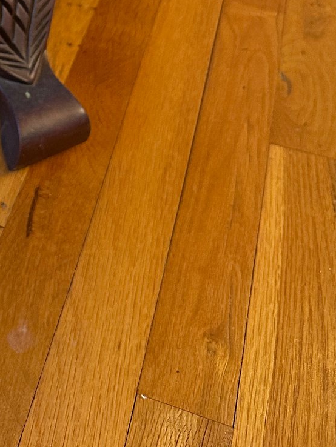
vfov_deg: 25.9
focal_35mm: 65
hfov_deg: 21.5
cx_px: -31
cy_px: -118
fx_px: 841
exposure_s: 1/60
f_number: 1.78
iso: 400
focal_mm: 6.86
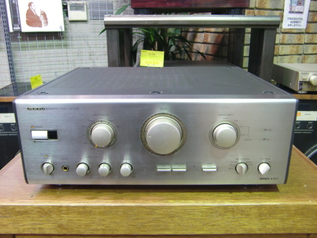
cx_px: 158
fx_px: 302
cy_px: 119
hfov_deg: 55.4
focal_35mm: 33
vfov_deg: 42.9
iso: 200
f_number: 2.7
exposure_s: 1/13
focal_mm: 5.8
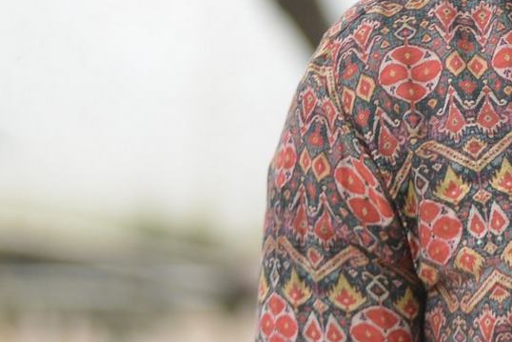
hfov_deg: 5.9
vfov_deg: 3.9
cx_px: 557
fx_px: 4965
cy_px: -66
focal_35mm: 349
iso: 1000
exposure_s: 1/125
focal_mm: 116
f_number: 5.6
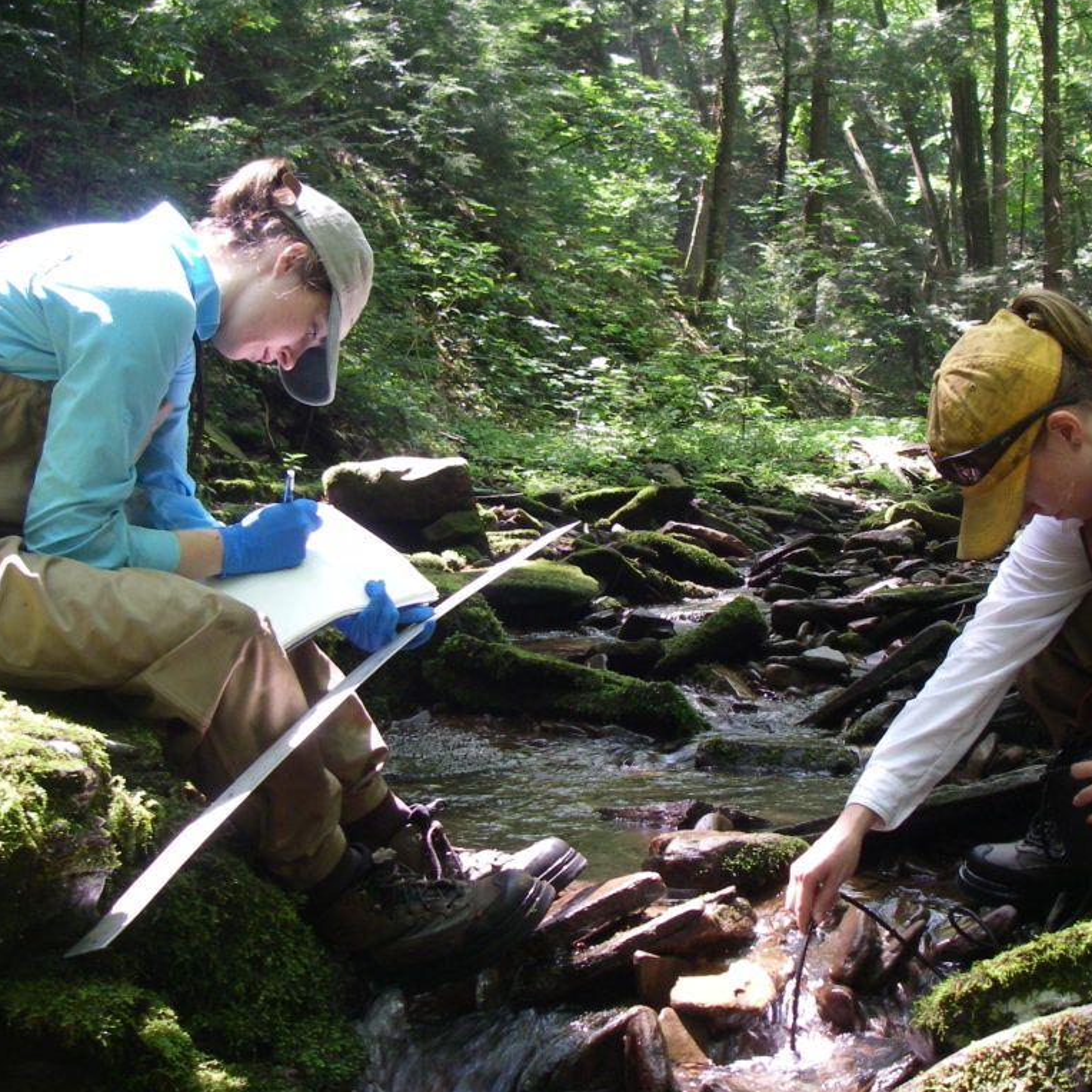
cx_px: 637
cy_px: 545
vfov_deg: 37.6
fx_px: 1606
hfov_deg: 37.5
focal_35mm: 45
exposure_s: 1/30
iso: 160
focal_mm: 6.3
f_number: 3.3
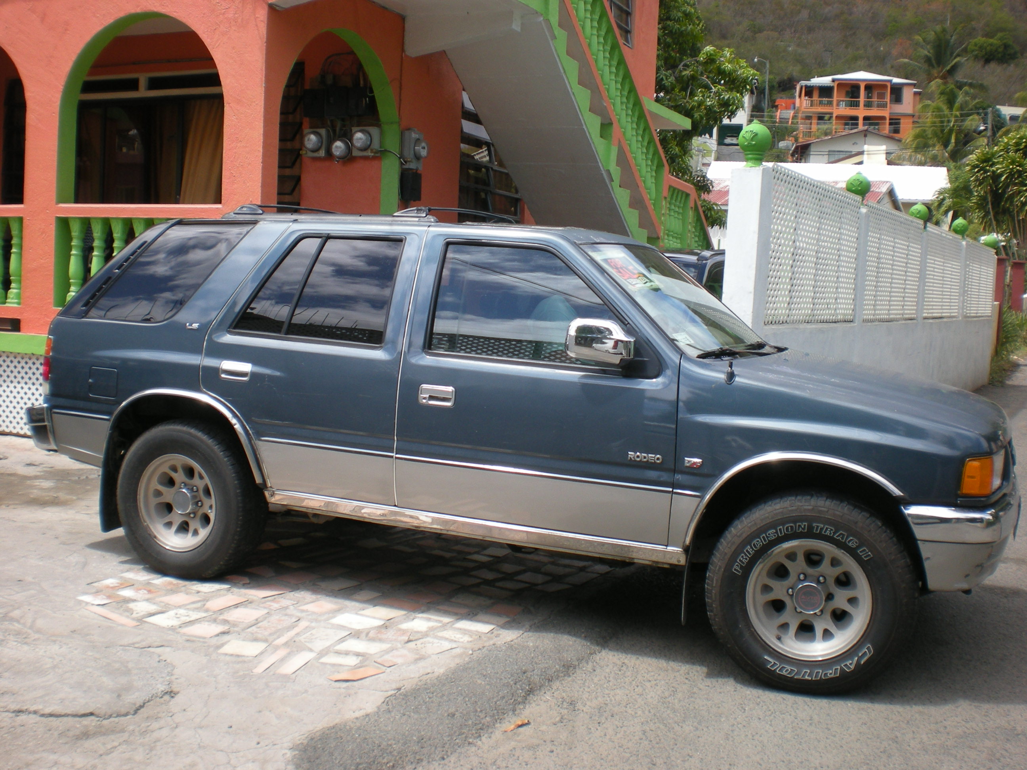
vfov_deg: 37.7
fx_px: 1127
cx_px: 514
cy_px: 385
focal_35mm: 38
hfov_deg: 49.0
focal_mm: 6.3
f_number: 4.6
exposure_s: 1/206
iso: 64
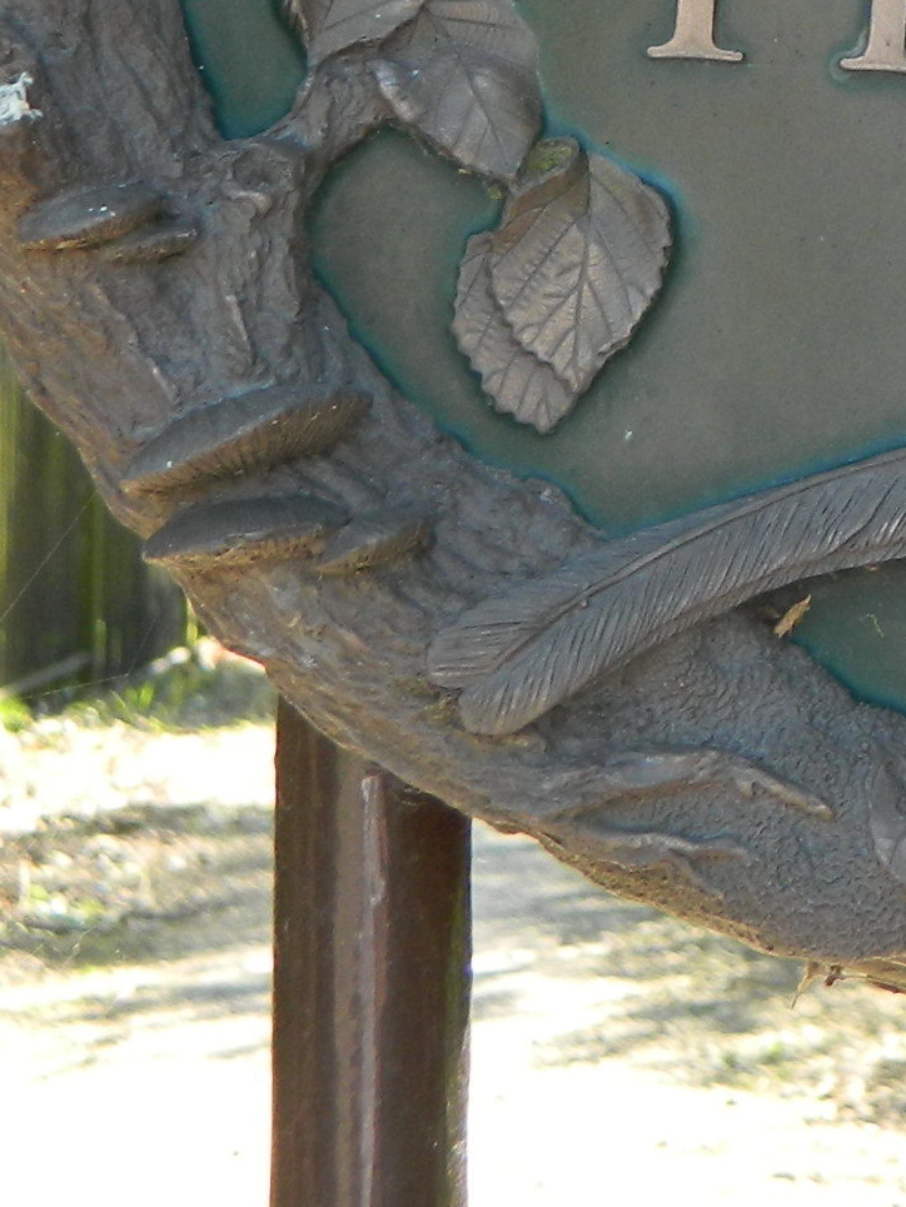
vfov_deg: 12.2
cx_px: 1515
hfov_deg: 9.0
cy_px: -158
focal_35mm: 159
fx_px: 5547
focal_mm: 8.4
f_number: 3.6
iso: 80
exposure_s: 1/60
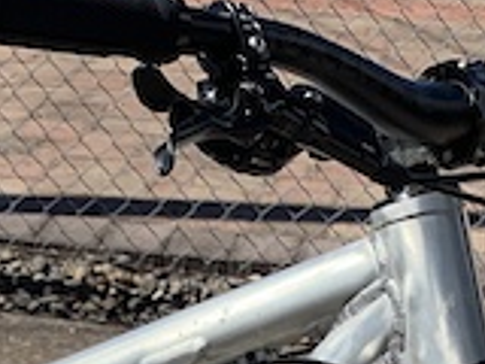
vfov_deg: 10.1
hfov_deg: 15.2
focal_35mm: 130
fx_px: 1821
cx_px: 218
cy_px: 834
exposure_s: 1/1880
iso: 25
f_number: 1.8
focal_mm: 4.25
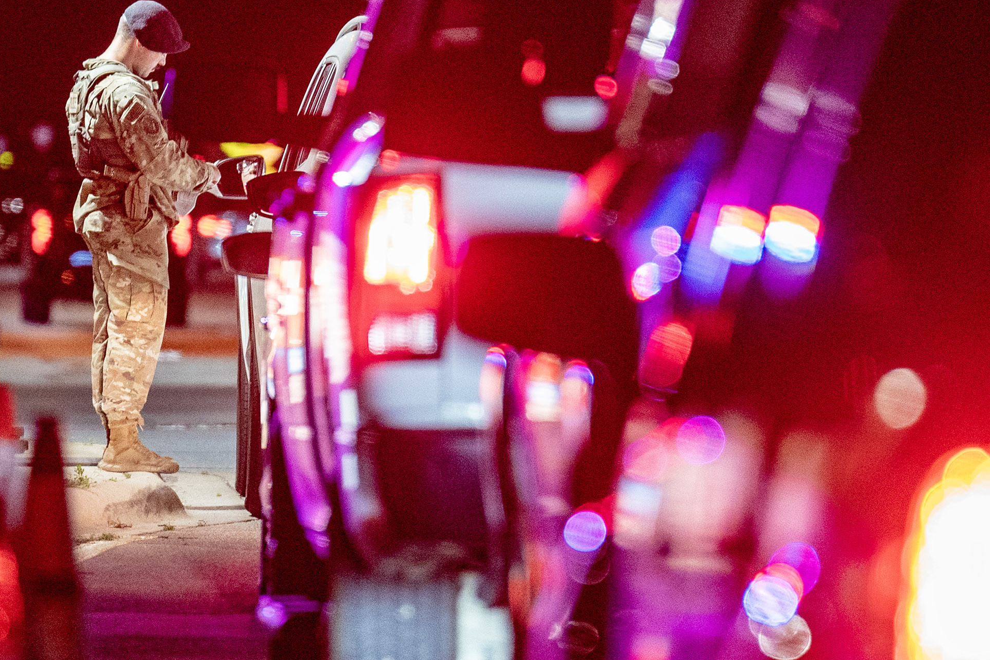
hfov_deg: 6.6
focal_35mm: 313
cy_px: 217
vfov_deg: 4.4
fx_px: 8607
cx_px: 244
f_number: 2.8
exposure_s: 1/200
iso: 3200
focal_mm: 200
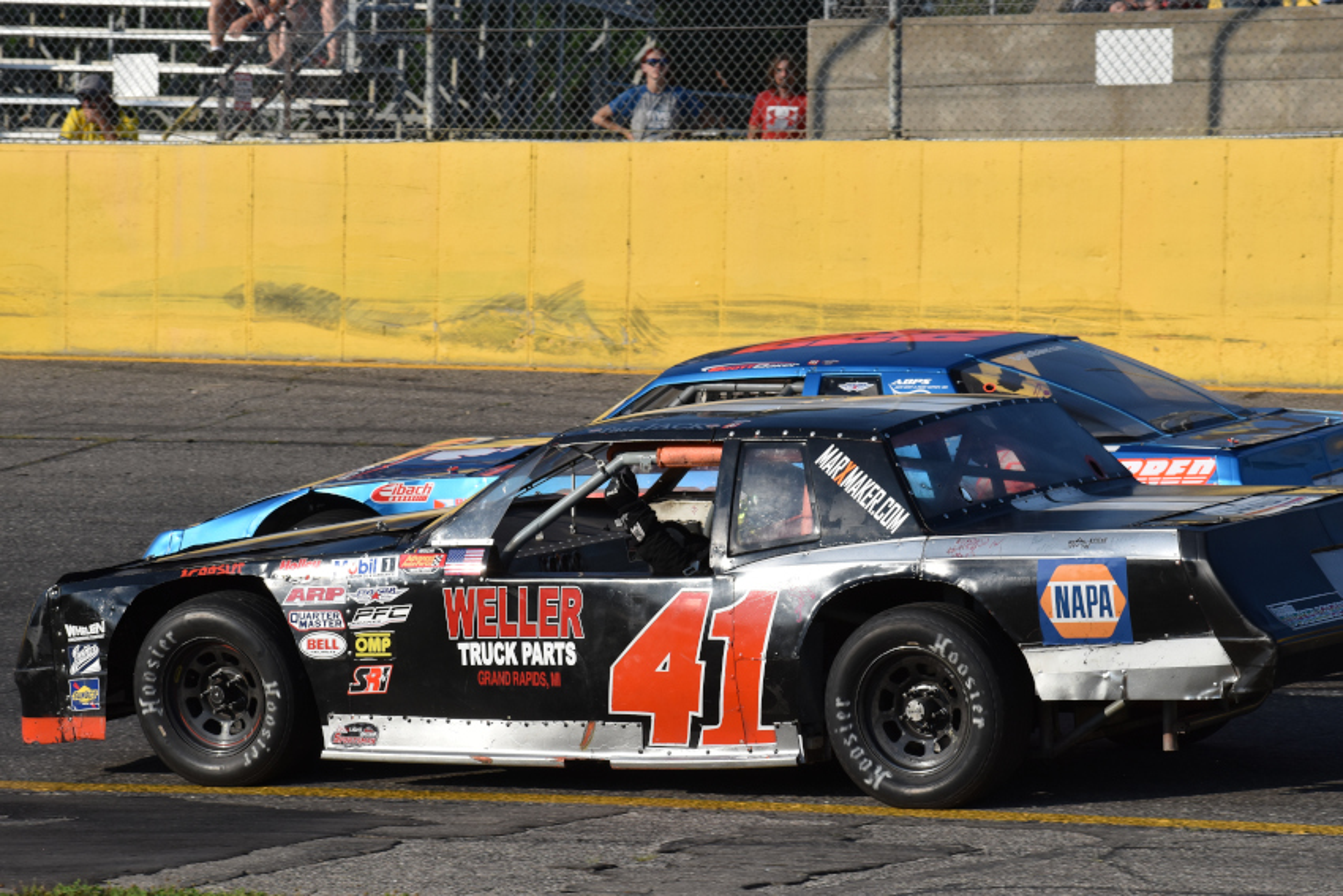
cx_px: 672
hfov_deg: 12.5
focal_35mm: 165
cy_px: 448
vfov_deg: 8.3
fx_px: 6156
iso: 400
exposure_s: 1/1000
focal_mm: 110
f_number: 11
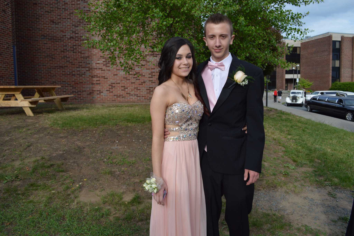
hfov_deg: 67.4
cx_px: 177
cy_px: 118
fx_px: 265
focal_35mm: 27
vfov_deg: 47.8
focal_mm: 18
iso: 400
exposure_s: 1/1000
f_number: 5
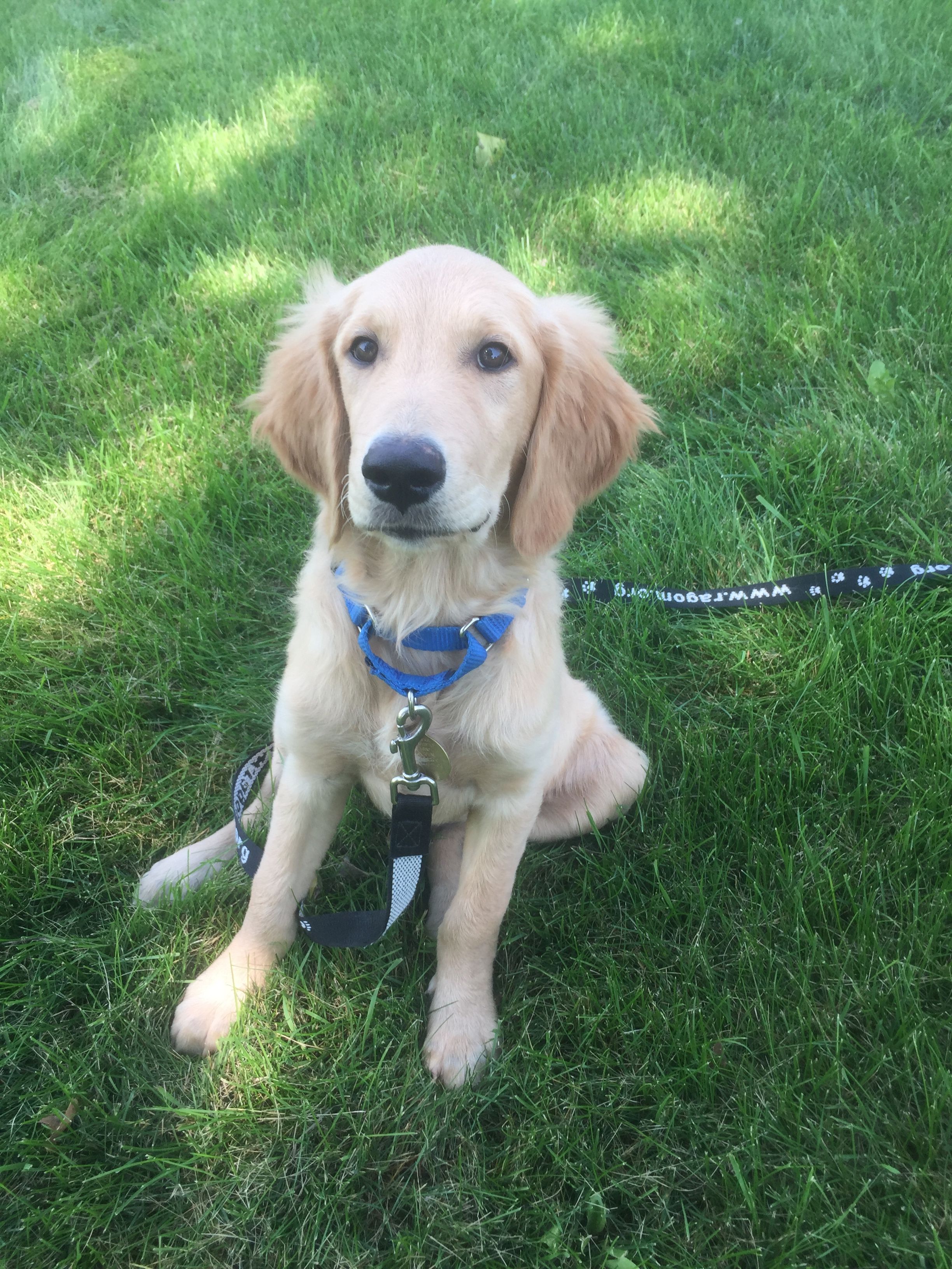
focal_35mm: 29
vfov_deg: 61.7
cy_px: 634
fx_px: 1063
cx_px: 476
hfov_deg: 48.2
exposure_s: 1/338
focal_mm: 4.15
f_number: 2.2
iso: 32
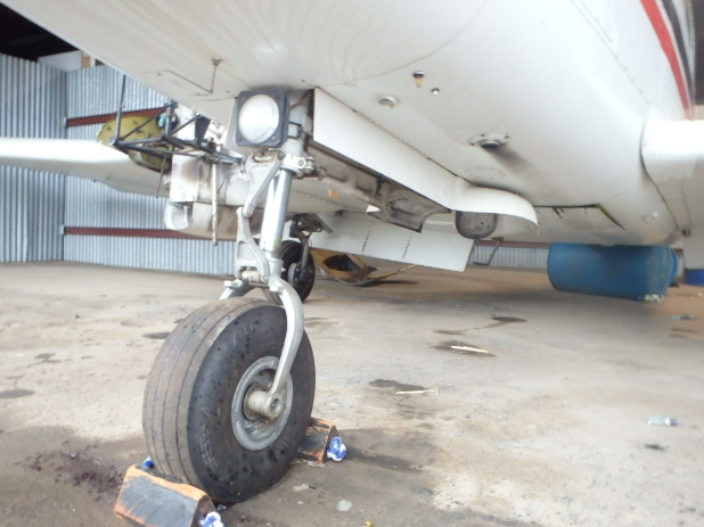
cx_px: 359
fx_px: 590
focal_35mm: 29
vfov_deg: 48.2
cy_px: 263
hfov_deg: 61.7
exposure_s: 1/8
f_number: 3.9
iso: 800
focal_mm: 5
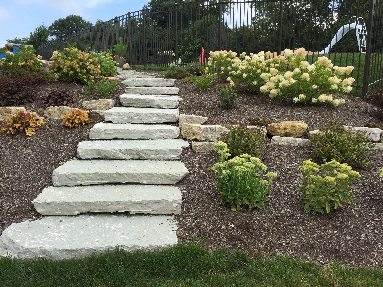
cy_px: 144
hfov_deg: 61.7
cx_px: 192
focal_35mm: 29
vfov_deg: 48.2
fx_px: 321
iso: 32
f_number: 2.2
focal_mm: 4.15
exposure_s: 1/1163
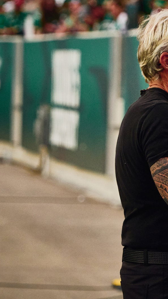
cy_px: 150
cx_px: 212
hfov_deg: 2.6
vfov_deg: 4.6
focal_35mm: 473
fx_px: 3746
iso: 3200
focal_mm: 200
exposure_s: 1/1250
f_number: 5.6
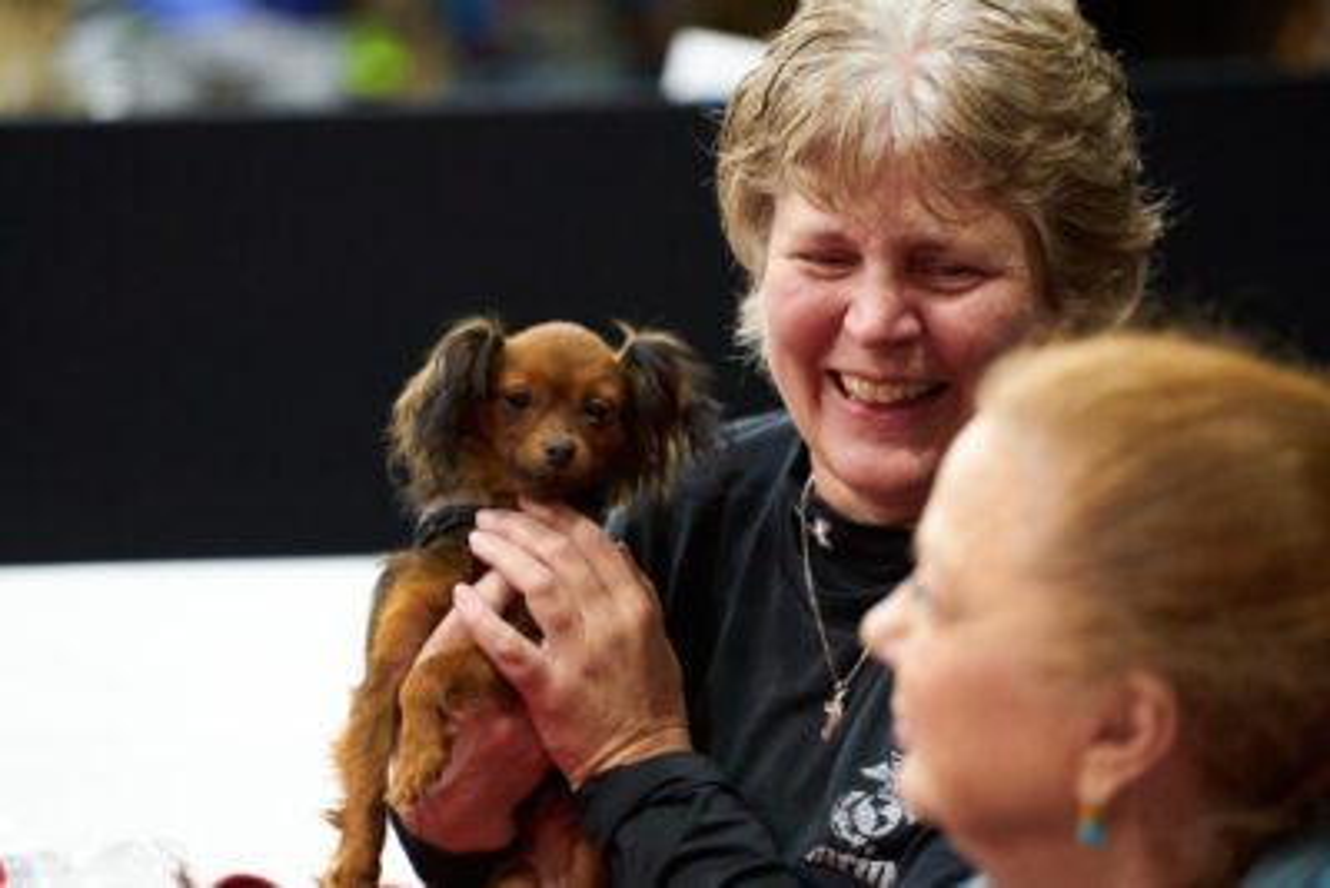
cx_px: 665
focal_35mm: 200
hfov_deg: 10.3
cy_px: 444
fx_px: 7391
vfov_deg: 6.9
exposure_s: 1/125
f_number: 4
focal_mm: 200
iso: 6400
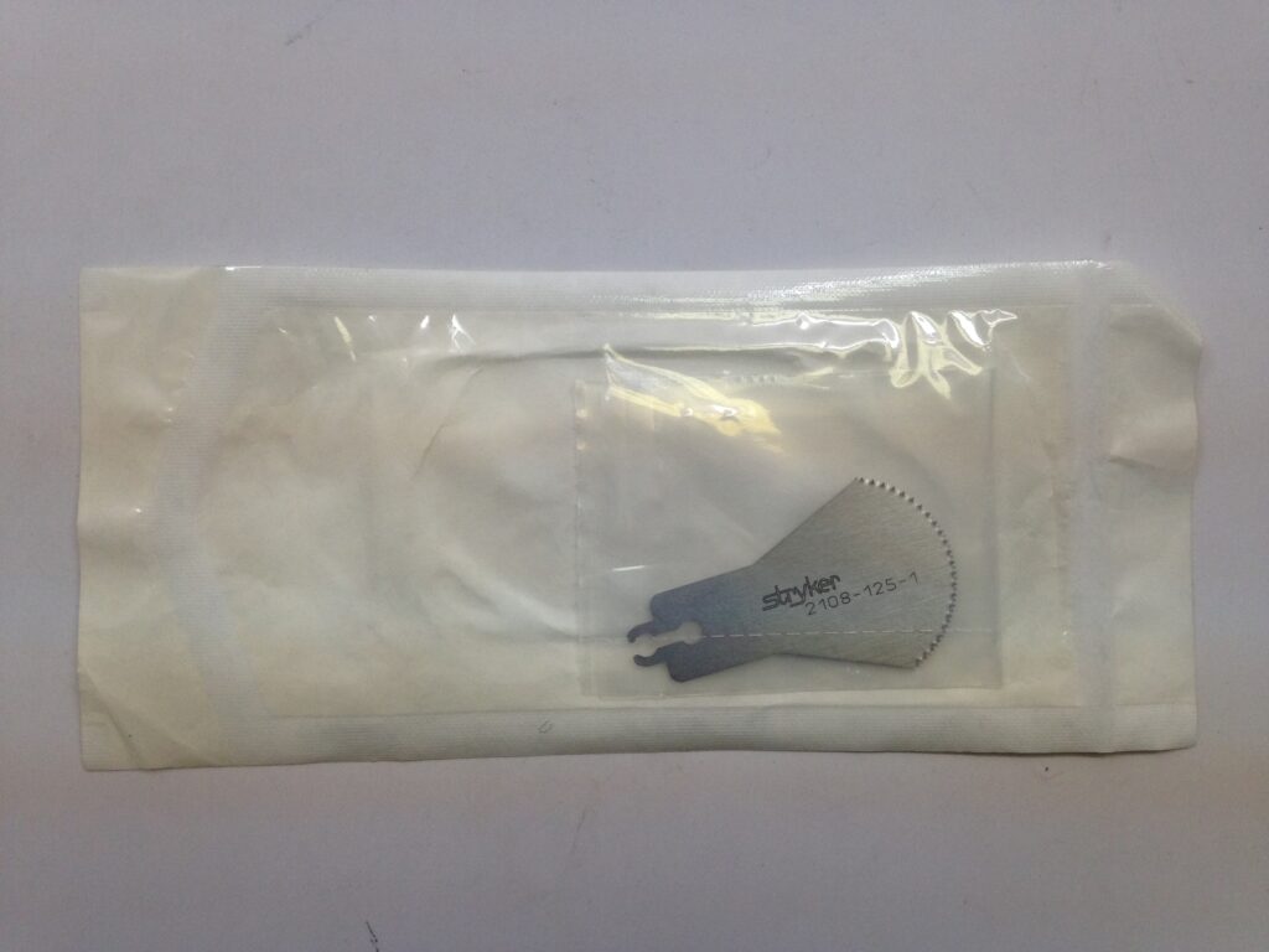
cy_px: 476
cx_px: 634
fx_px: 1210
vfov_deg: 42.9
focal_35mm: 33
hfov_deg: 55.4
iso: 80
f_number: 2.4
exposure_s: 1/120
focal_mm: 4.12
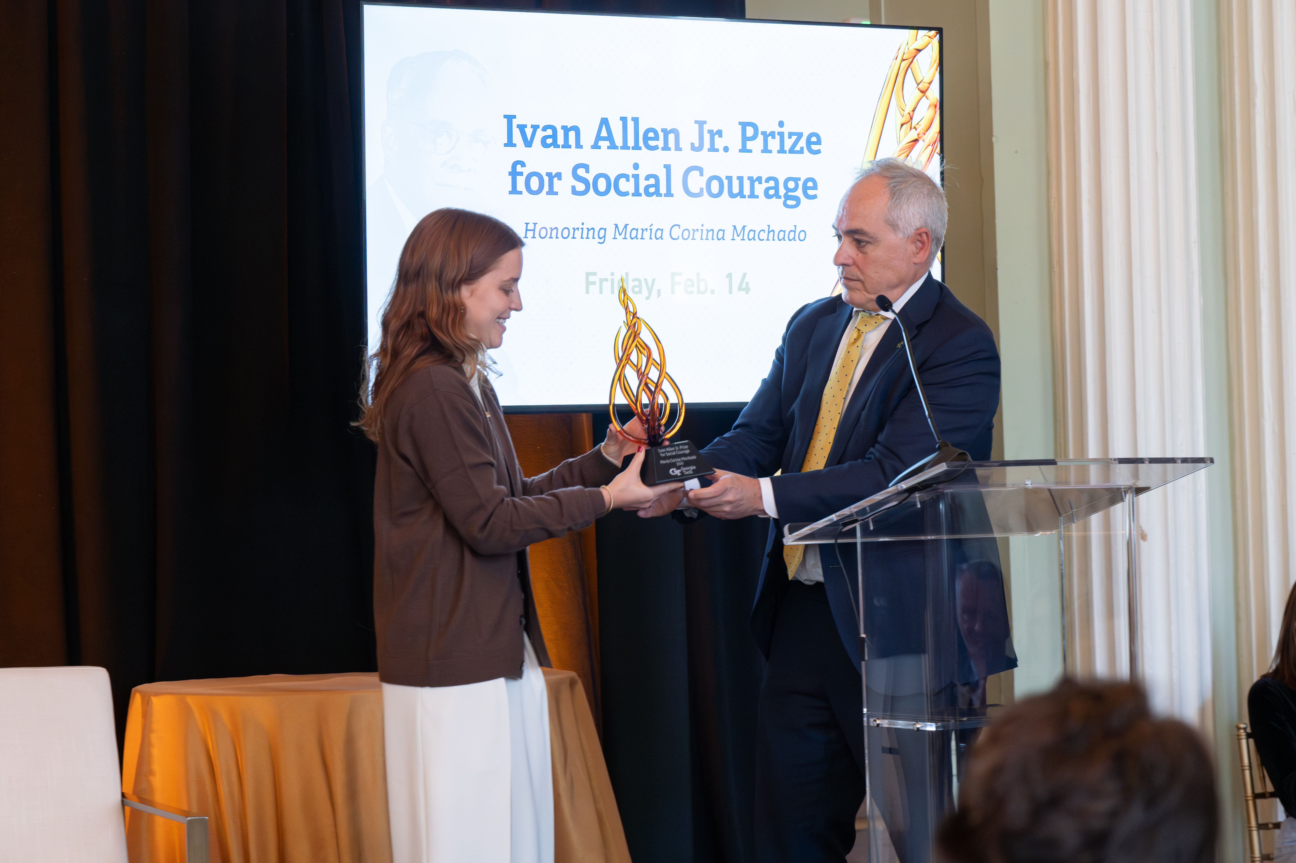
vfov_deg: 13.0
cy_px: 432
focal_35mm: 105
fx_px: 3777
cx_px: 648
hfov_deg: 19.5
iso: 2500
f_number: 6.3
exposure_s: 1/100
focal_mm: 105
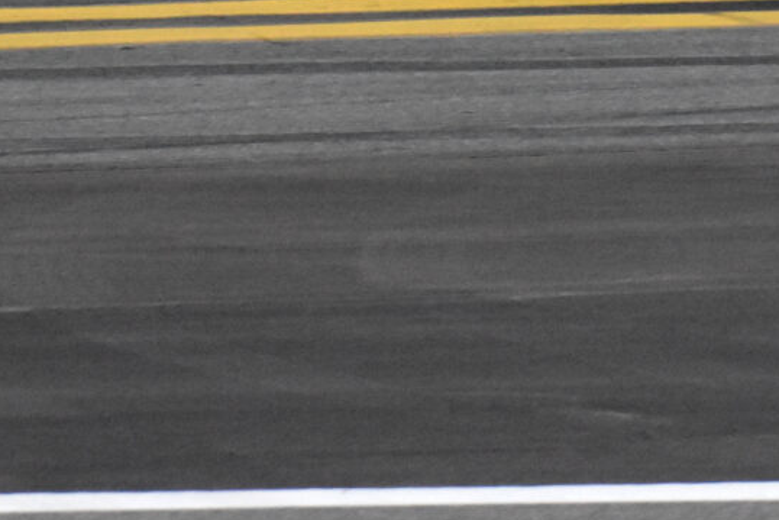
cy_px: -443
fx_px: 12596
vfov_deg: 2.4
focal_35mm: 582
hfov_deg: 3.5
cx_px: 588
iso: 5000
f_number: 6.3
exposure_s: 1/4000
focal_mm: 102
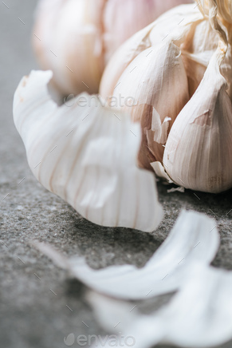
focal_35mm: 213
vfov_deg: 9.6
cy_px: 94
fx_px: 2057
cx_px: 217
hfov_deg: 6.4
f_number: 5.6
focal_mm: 105
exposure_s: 1/125
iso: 160
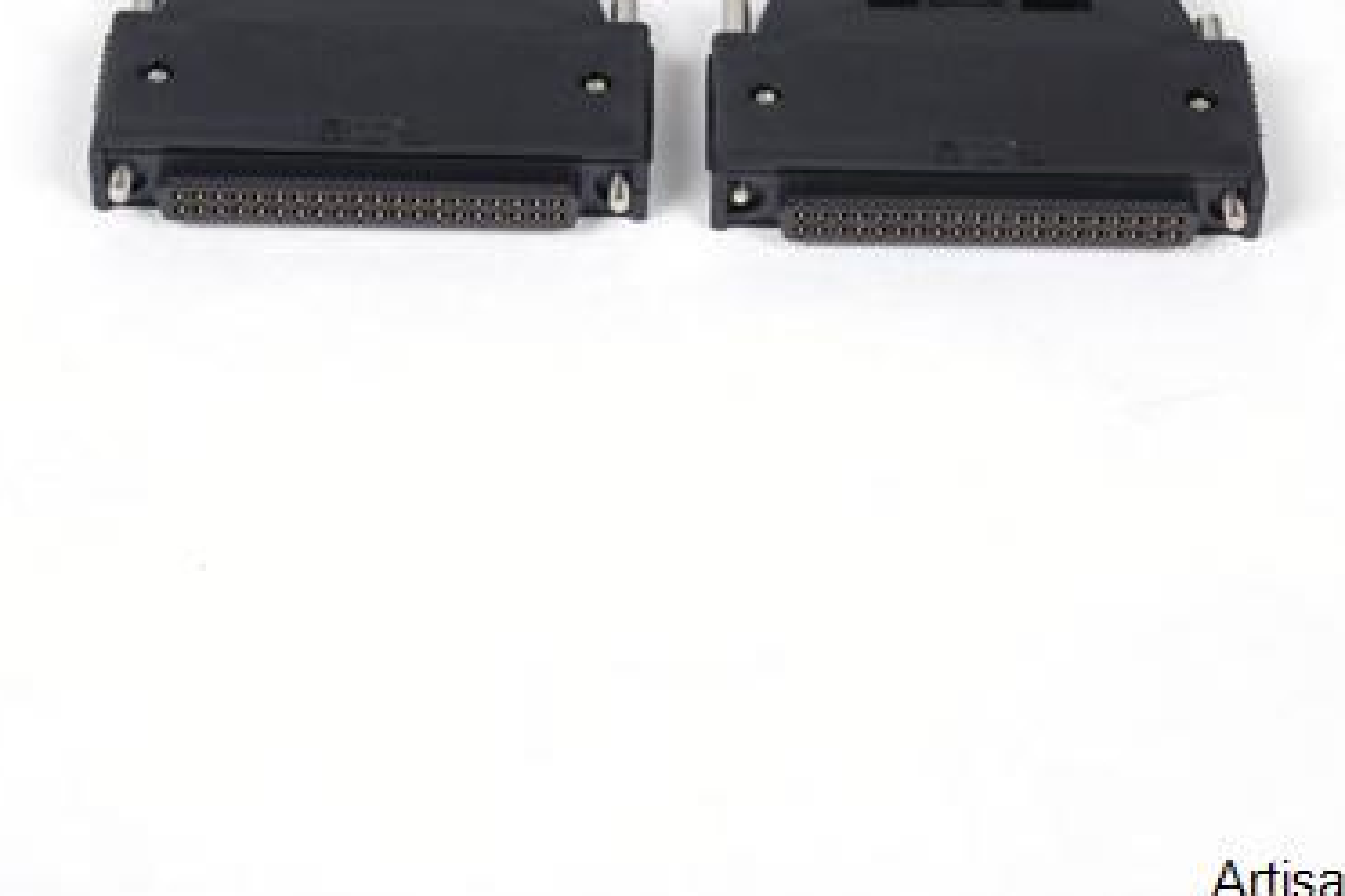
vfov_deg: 11.3
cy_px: 197
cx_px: 770
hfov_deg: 16.9
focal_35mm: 121
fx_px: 4520
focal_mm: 50
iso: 200
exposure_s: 1/200
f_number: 10
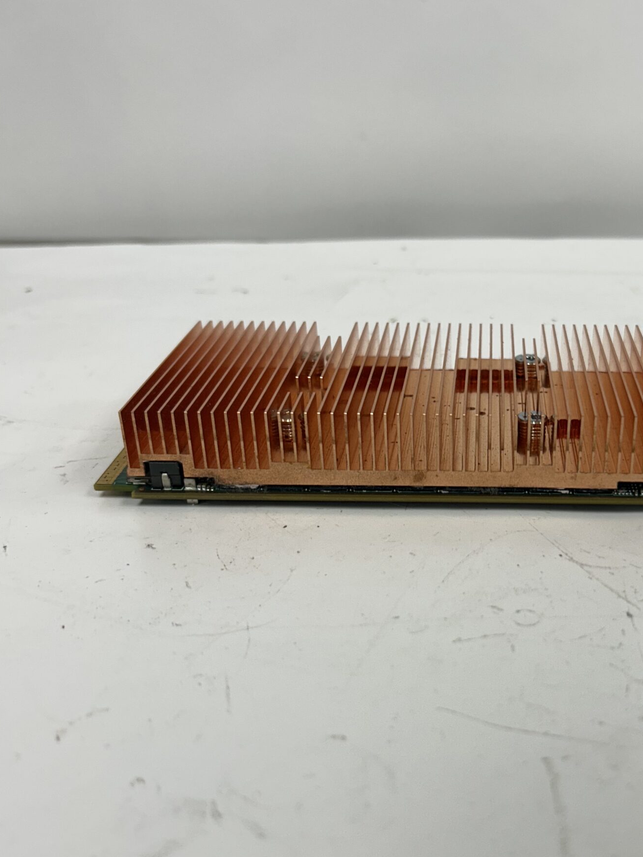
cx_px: 467
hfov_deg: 37.0
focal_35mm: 38
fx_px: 941
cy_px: 469
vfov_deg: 48.9
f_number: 1.5
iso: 32
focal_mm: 5.7
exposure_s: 1/120
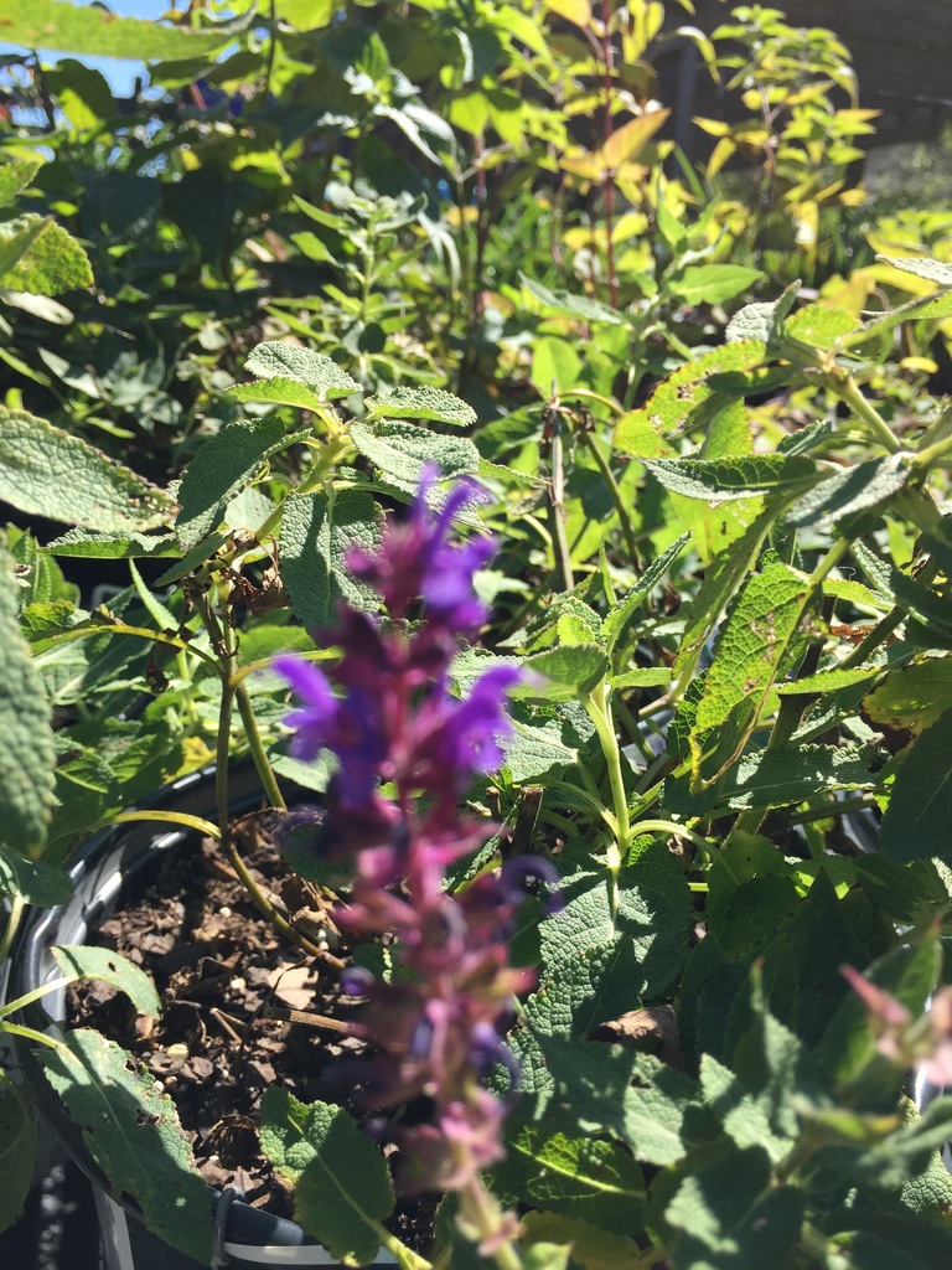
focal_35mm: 29
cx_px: 476
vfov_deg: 61.7
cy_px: 635
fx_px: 1063
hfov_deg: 48.2
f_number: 2.2
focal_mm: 4.15
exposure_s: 1/1099
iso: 32
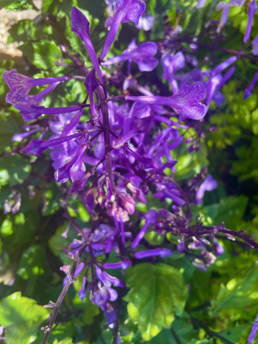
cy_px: 172
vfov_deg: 67.3
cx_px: 129
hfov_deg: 53.1
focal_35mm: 26
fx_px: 258
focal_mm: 4.2
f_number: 1.6
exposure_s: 1/121
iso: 50
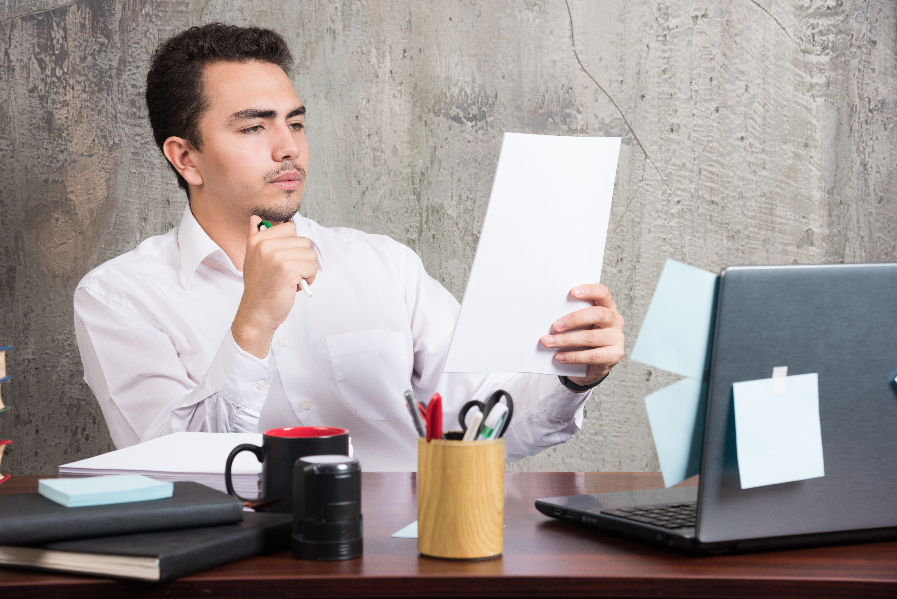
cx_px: 448
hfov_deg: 27.0
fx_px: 1869
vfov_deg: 18.2
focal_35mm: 75
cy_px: 300
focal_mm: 75
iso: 250
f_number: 8
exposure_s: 1/100
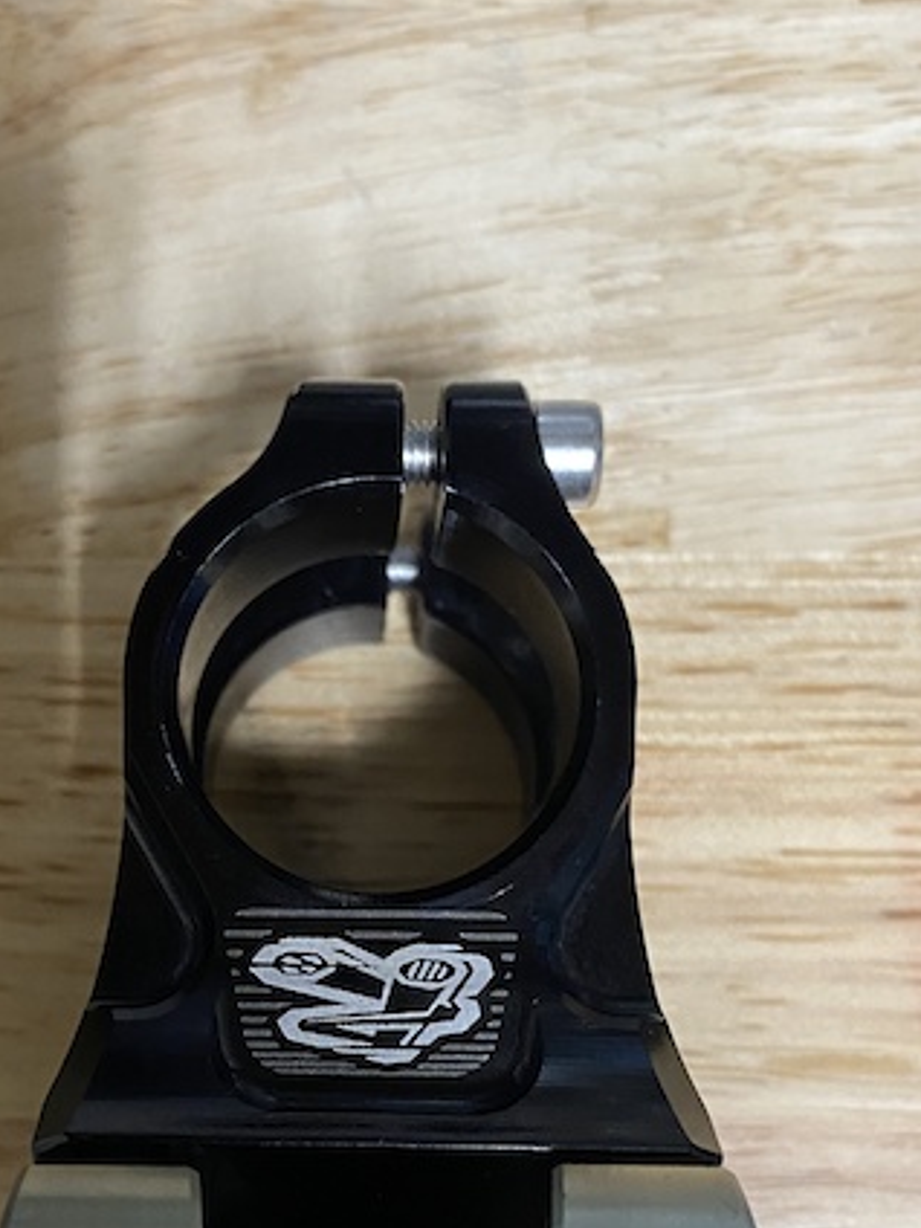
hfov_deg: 29.5
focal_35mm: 49
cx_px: 307
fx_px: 1738
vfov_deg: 37.7
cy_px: 962
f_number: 1.8
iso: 200
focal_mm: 4.25
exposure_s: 1/60
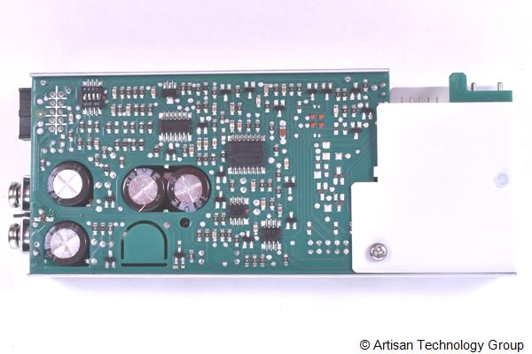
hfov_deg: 45.0
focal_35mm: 44
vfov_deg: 30.8
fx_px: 643
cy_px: 177
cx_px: 266
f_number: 13
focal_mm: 29
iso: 200
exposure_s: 1/200
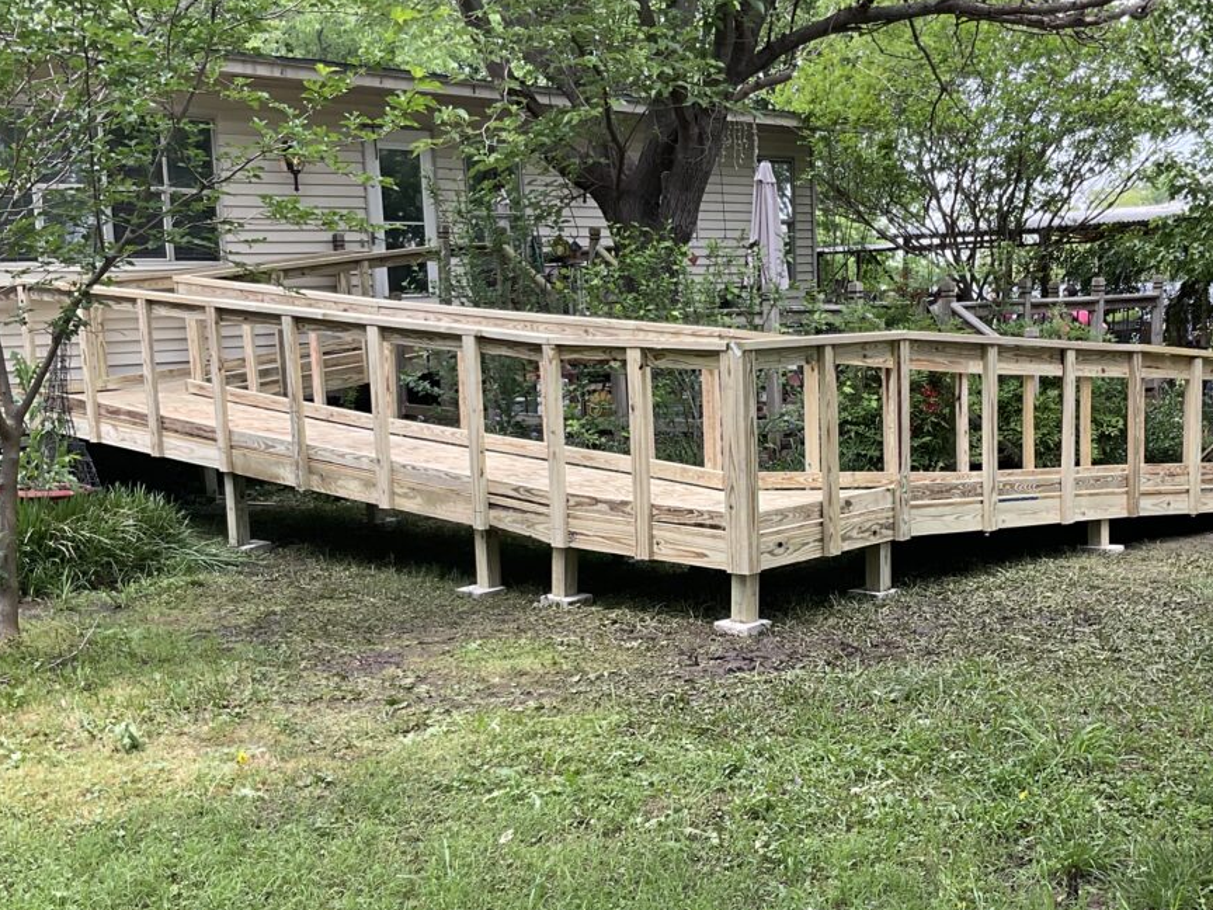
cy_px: 567
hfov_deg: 40.2
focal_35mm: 47
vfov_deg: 30.8
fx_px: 1647
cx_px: 744
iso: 16
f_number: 1.8
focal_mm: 3
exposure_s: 1/241
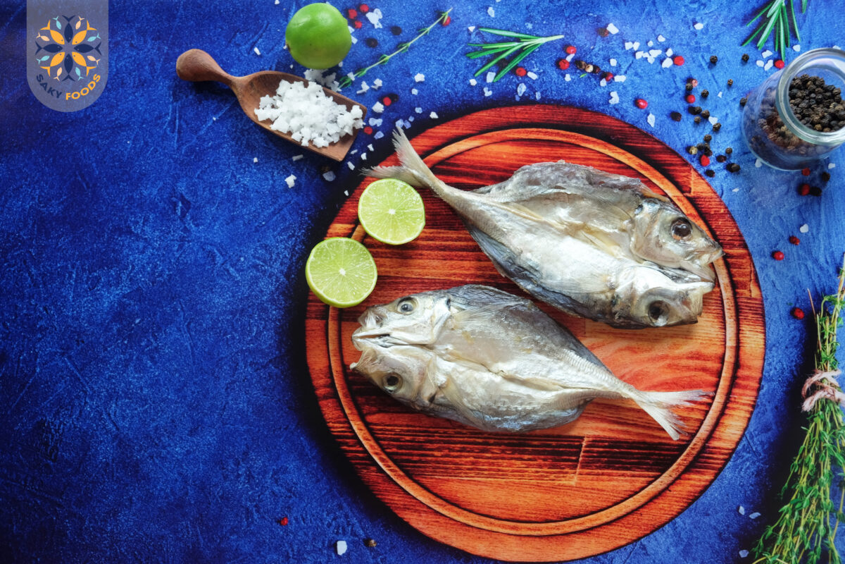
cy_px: 282
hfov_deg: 41.9
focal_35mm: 47
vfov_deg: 28.6
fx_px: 1103
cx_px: 422
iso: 200
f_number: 4.5
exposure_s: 1/15
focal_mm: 31.5
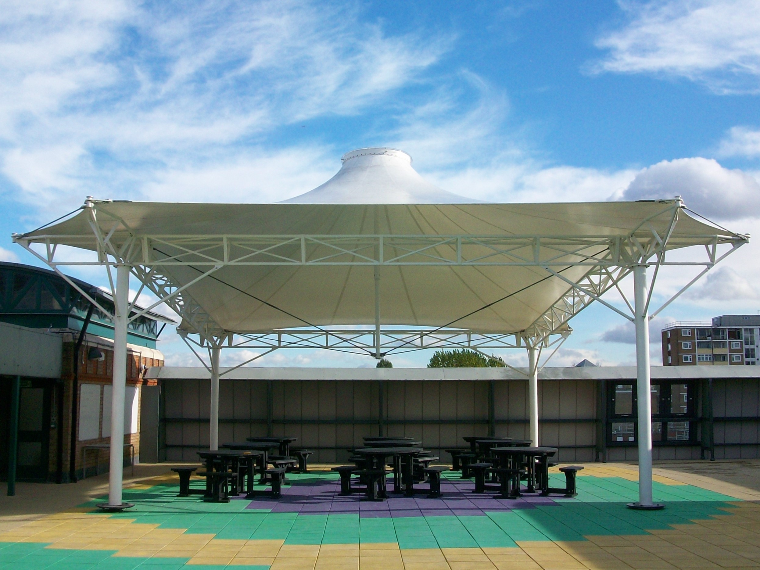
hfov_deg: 54.0
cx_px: 380
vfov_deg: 41.8
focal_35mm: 34
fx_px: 746
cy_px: 285
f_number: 5.5
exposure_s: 1/330
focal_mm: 5.7
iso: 80
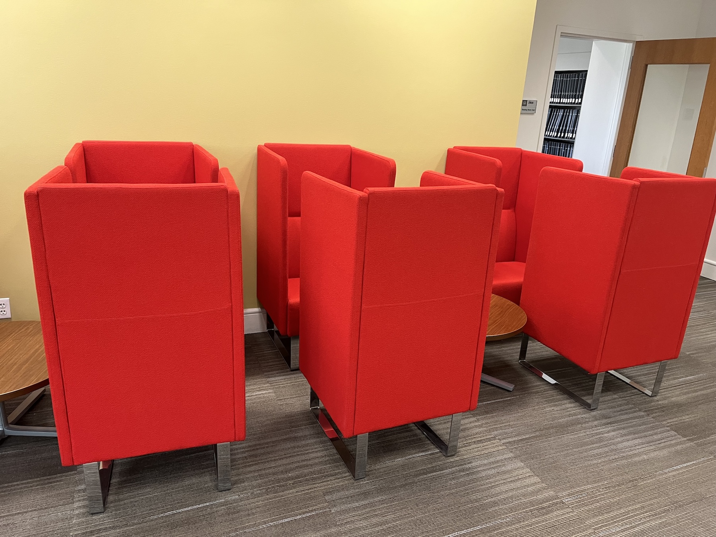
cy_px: 268
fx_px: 538
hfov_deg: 67.3
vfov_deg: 53.1
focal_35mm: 26
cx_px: 358
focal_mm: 5.1
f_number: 1.6
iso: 125
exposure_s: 1/60
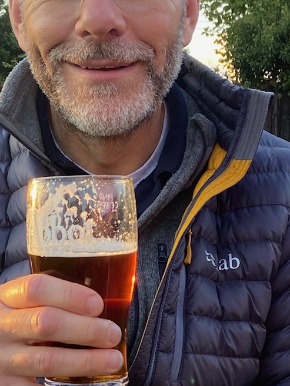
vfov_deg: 23.9
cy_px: 291
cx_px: 117
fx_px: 904
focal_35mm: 81
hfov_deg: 18.2
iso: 50
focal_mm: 4.25
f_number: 1.8
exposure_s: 1/122
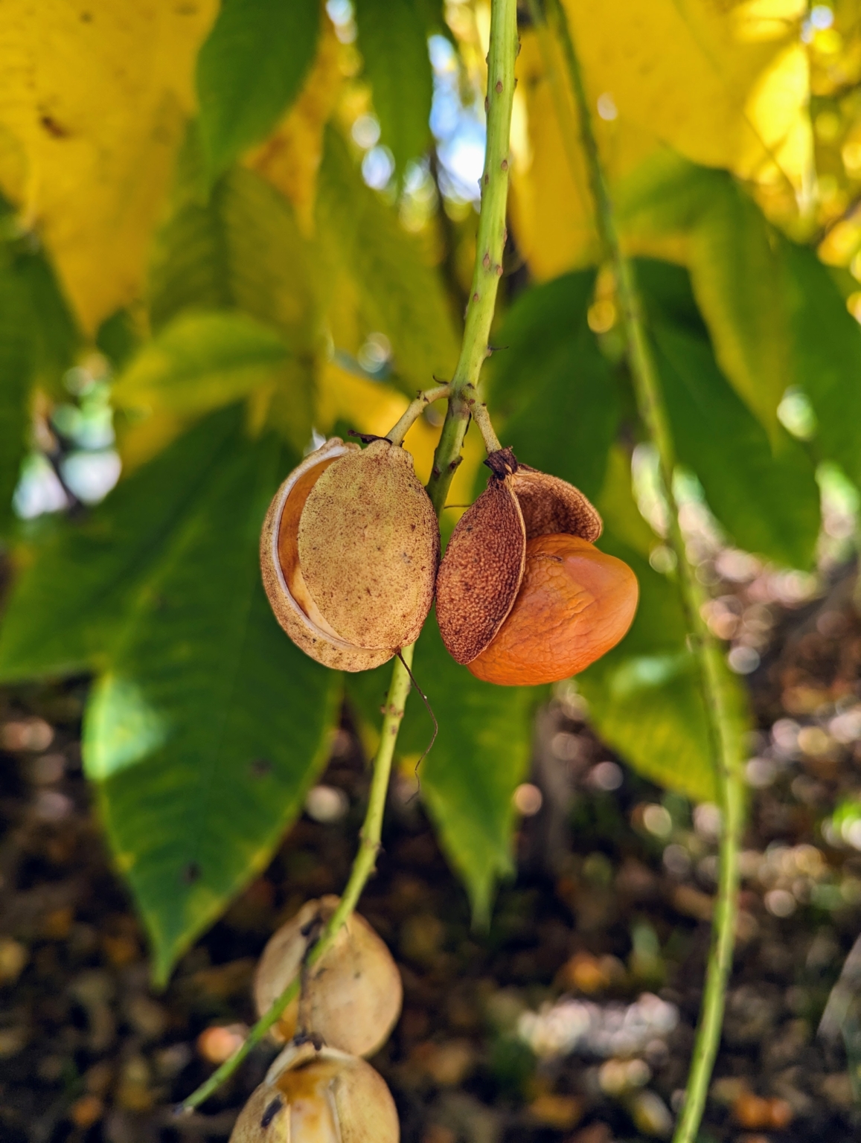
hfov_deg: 56.9
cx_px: 430
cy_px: 572
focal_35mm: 24
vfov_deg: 71.5
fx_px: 794
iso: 44
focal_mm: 6.81
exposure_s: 1/338
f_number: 1.85
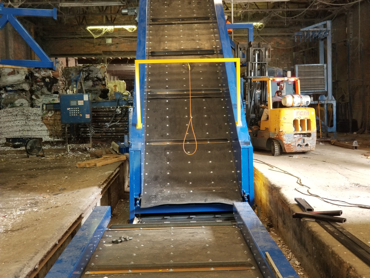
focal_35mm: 52
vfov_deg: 28.0
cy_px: 139
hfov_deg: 36.8
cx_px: 185
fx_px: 556
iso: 200
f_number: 2.4
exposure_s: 1/17
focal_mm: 6
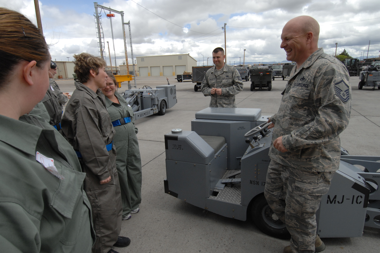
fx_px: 221
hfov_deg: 81.3
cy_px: 126
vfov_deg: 59.4
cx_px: 190
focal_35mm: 21
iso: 400
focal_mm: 14
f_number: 11
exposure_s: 1/500
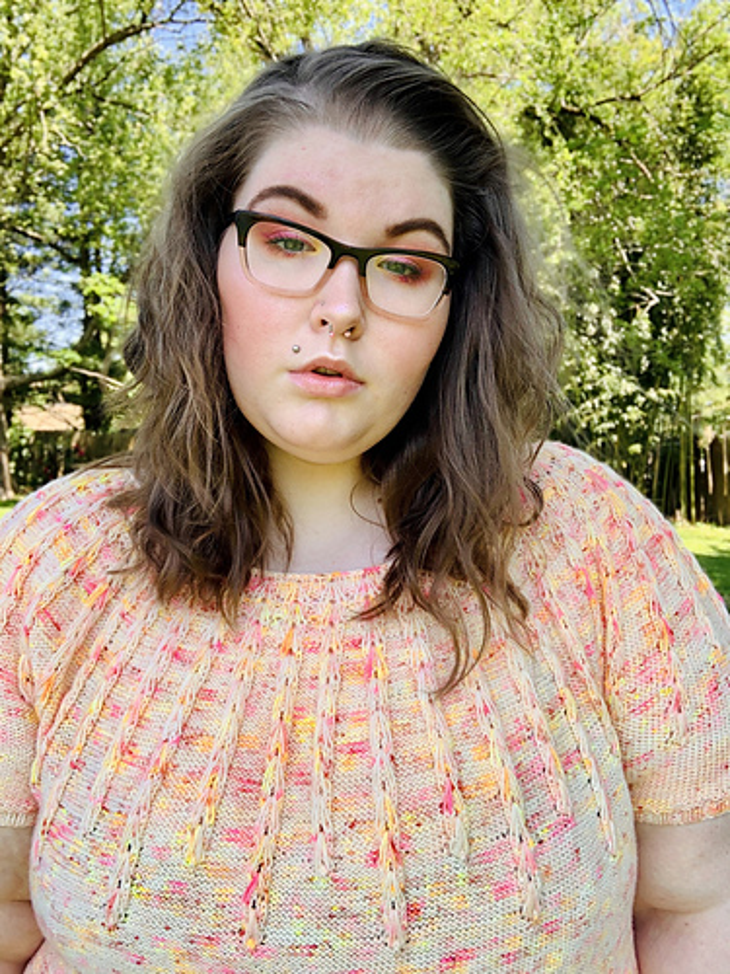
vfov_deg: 56.8
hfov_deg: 44.2
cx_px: 365
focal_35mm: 32
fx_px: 900
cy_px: 487
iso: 25
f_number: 2.2
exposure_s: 1/121
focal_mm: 2.87
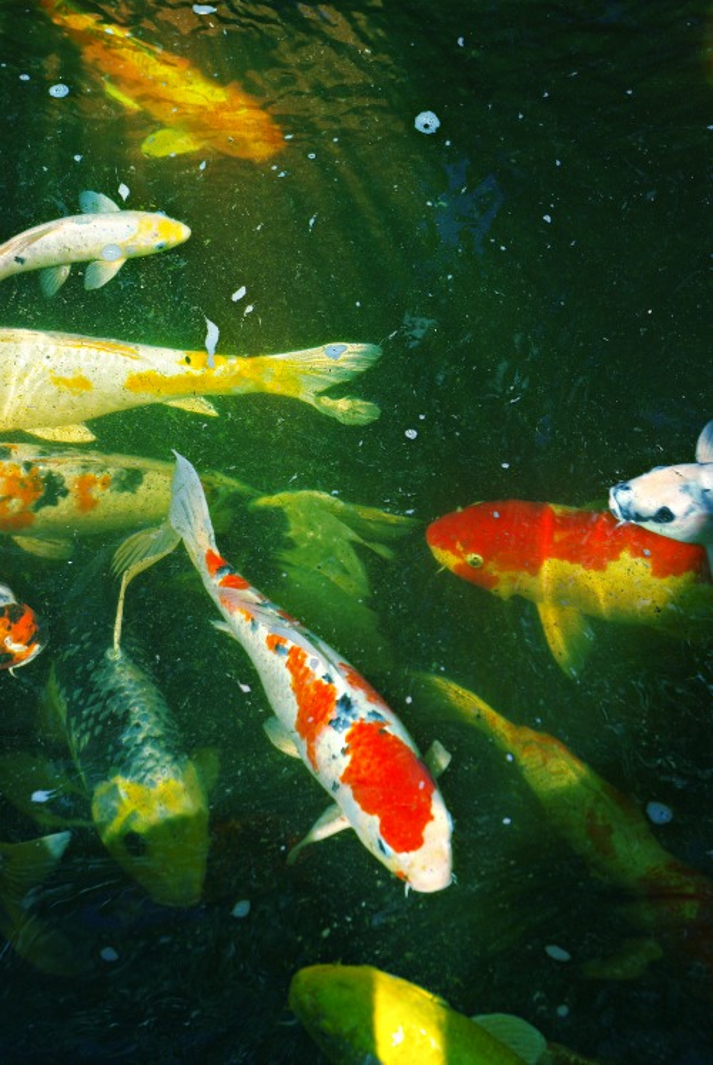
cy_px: 532
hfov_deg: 16.7
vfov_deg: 24.7
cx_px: 356
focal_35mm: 82
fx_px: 2429
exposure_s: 1/180
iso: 200
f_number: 8
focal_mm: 55
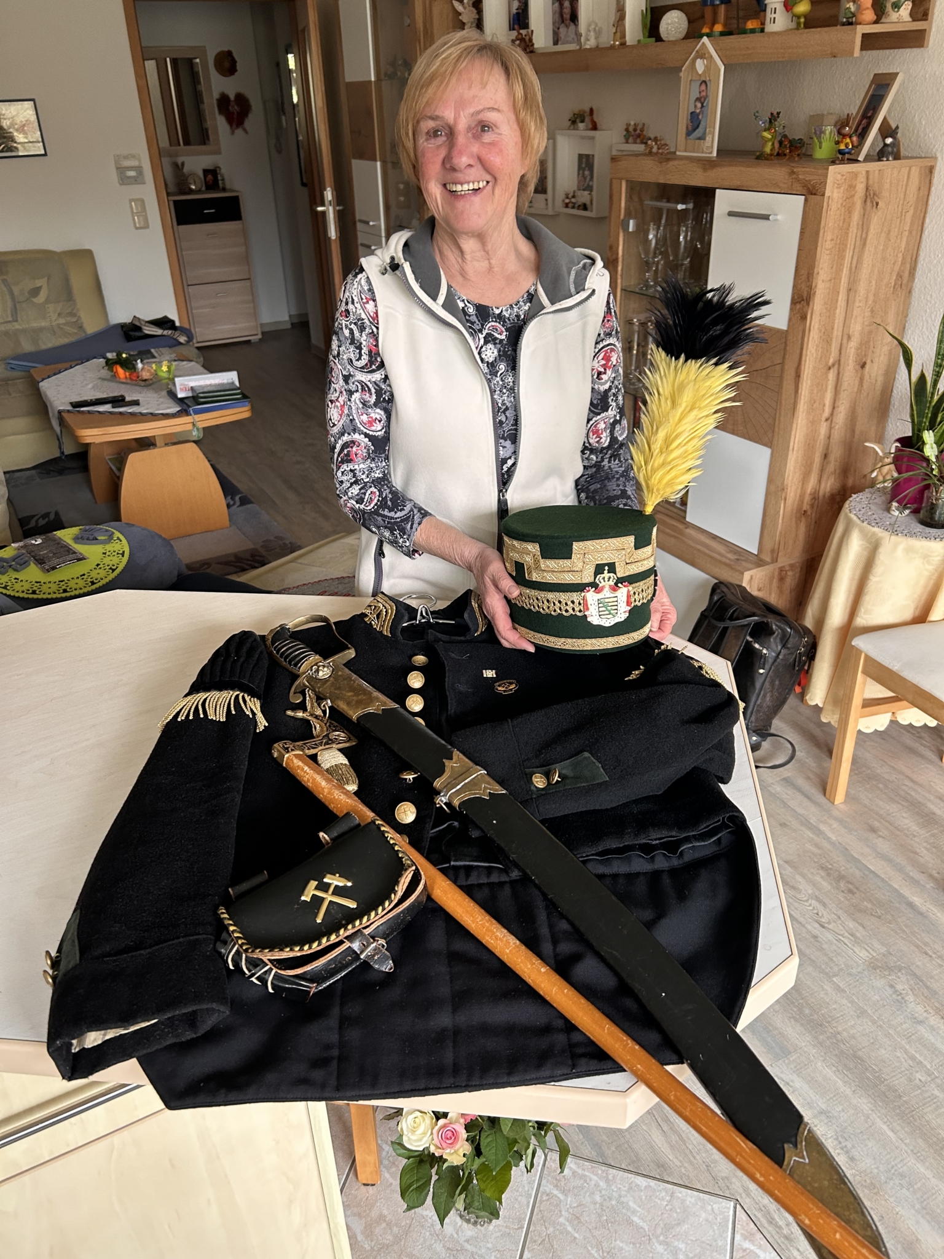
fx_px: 945
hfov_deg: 53.1
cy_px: 630
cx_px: 472
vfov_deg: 67.3
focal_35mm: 26
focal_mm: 5.7
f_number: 1.5
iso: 200
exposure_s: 1/60
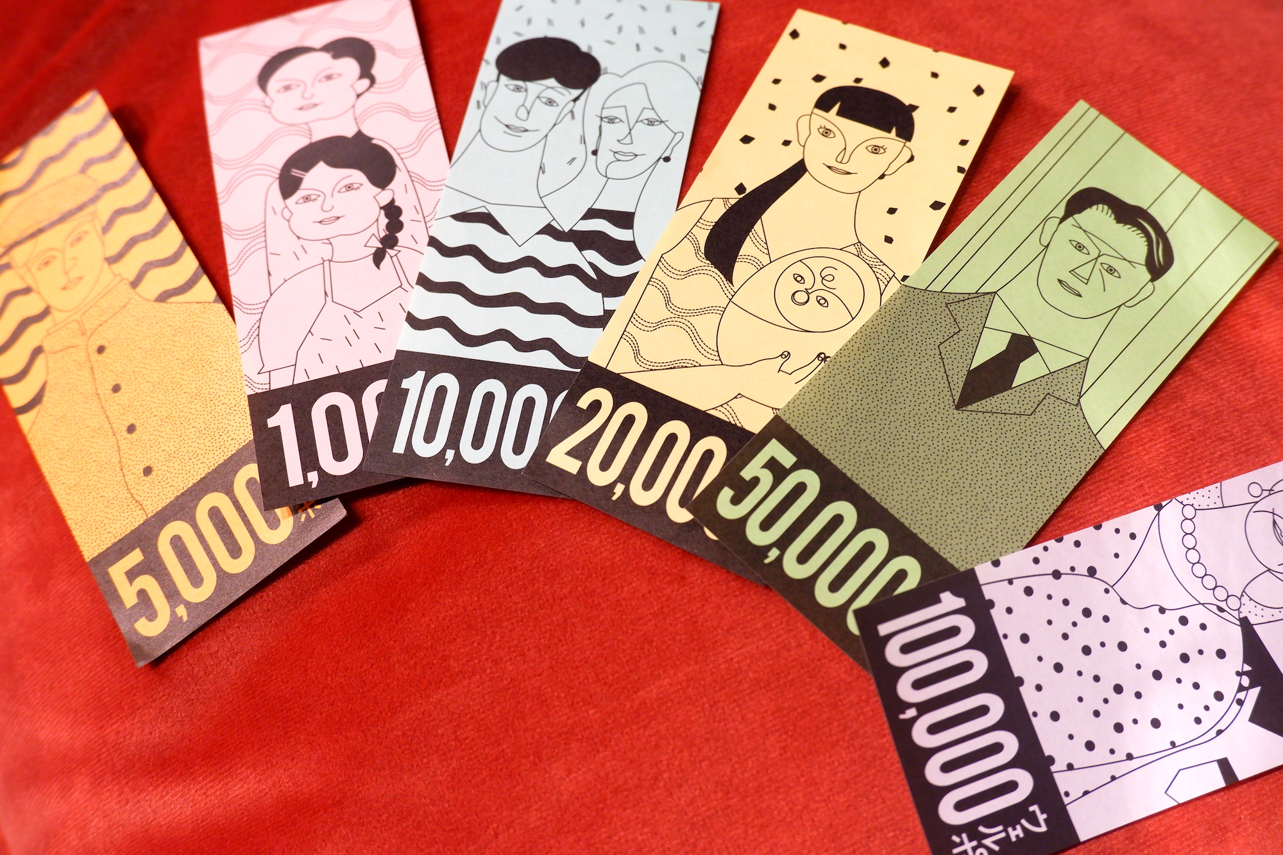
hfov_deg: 53.1
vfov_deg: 36.9
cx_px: 642
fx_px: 1283
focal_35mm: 36
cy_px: 428
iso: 1000
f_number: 4.4
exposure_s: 1/38
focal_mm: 24.9
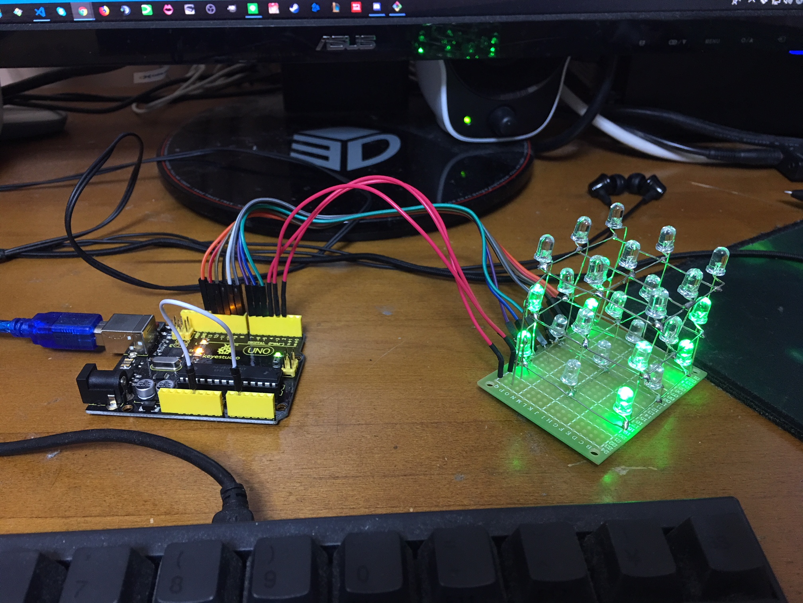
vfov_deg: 48.2
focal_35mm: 29
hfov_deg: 61.7
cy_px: 302
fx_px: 673
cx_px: 402
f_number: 2.2
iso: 40
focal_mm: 4.15
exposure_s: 1/15
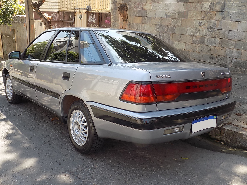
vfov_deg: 41.8
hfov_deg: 54.0
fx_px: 243
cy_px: 92
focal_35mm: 34
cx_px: 124
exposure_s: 1/160
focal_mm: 6.1
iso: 80
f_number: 3.4
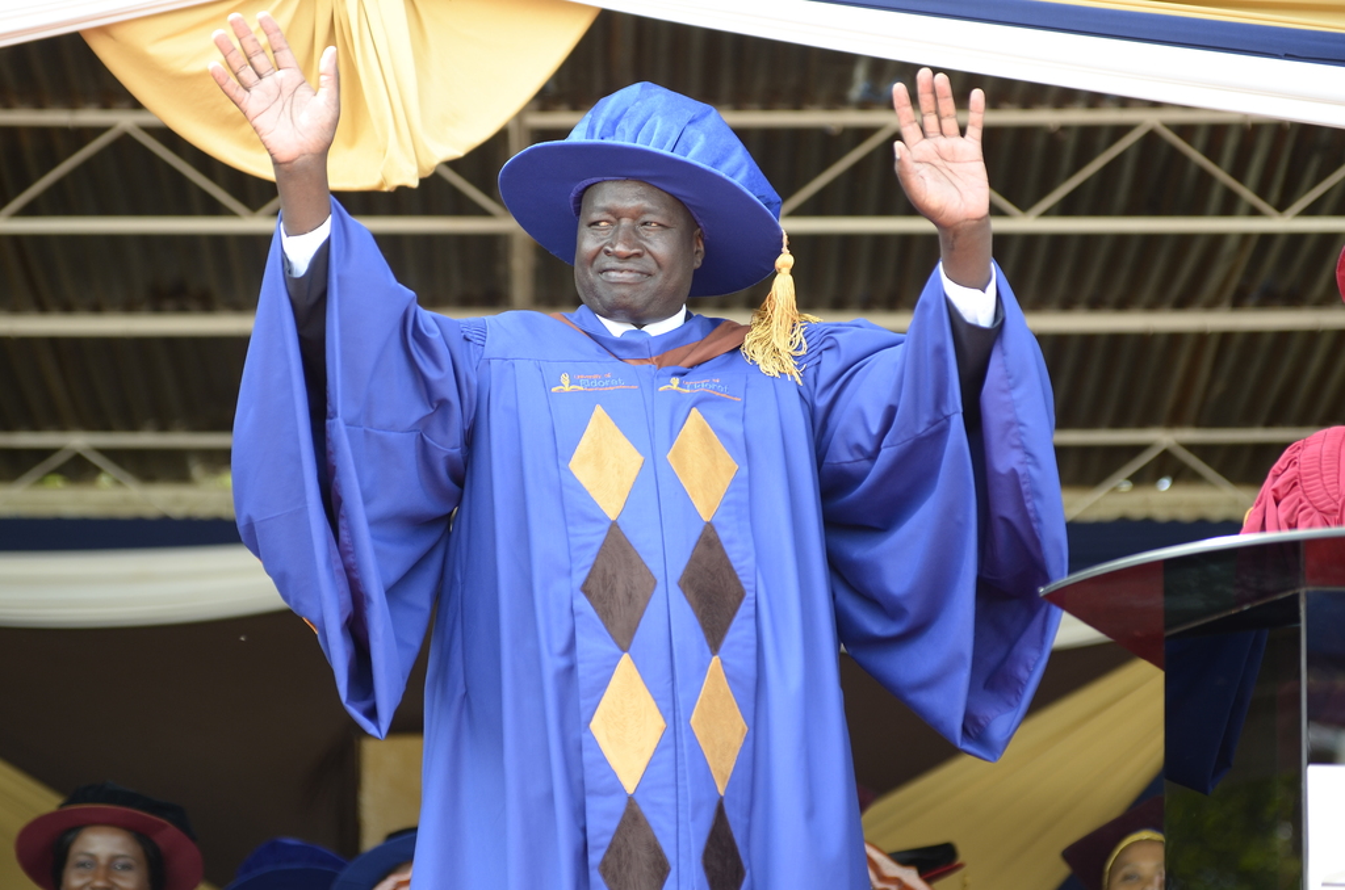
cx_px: 672
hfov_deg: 14.4
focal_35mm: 142
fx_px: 5312
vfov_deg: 9.6
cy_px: 445
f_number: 2.8
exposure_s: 1/320
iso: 250
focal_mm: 95
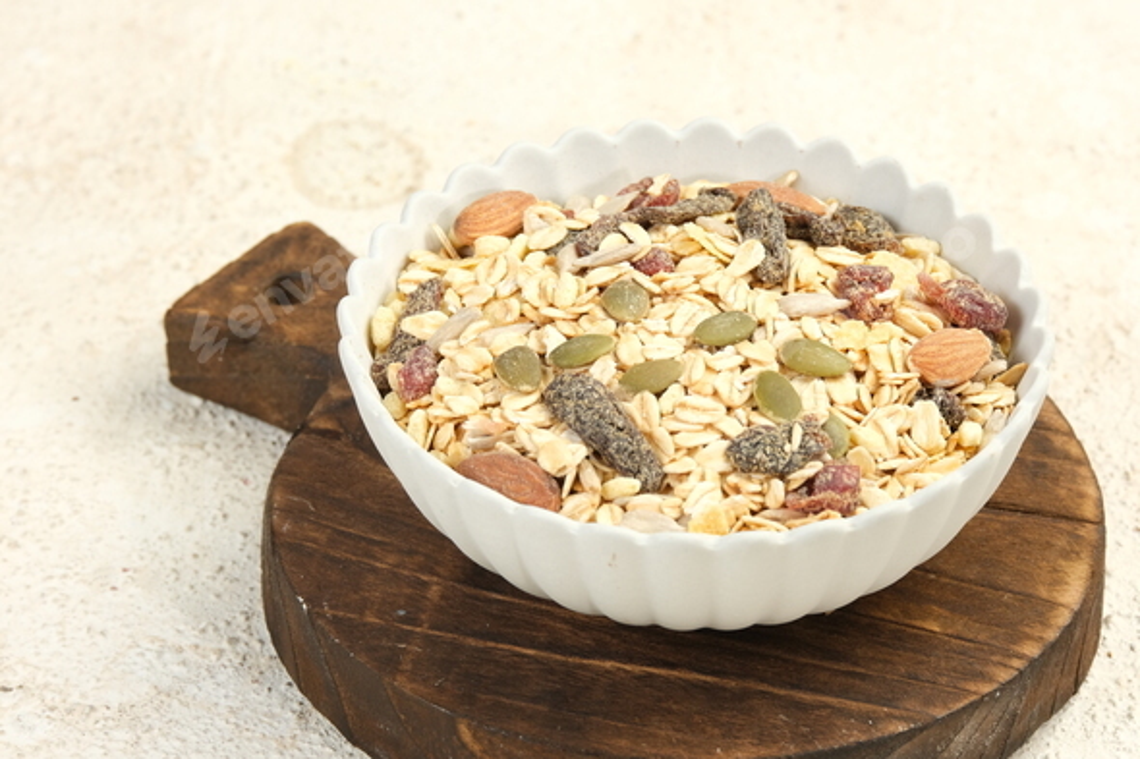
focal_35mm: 192
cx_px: 570
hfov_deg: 10.7
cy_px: 380
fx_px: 6078
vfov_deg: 7.1
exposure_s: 1/100
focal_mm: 128
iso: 200
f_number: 10
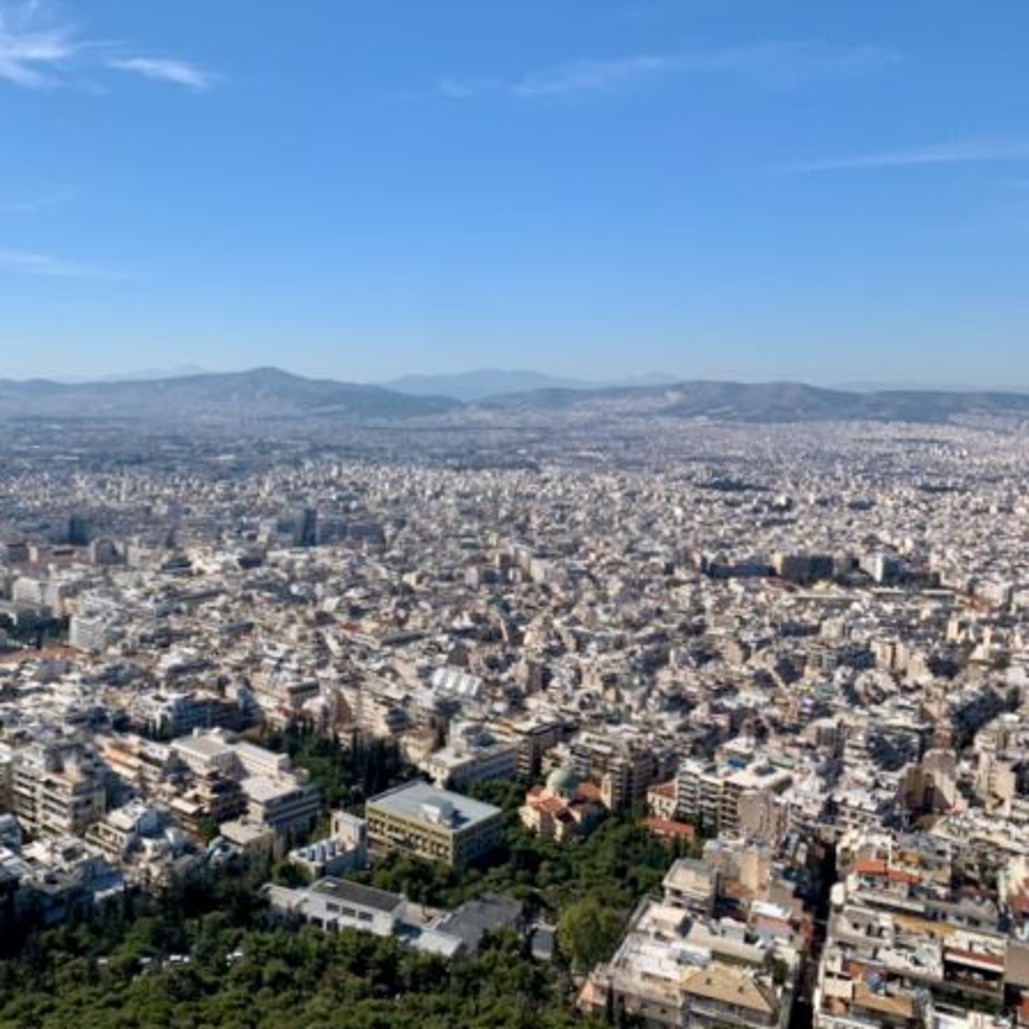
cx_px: 315
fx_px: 1076
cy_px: 517
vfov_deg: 51.1
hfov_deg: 49.9
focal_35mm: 32
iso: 25
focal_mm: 4.25
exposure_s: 1/3401
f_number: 1.8
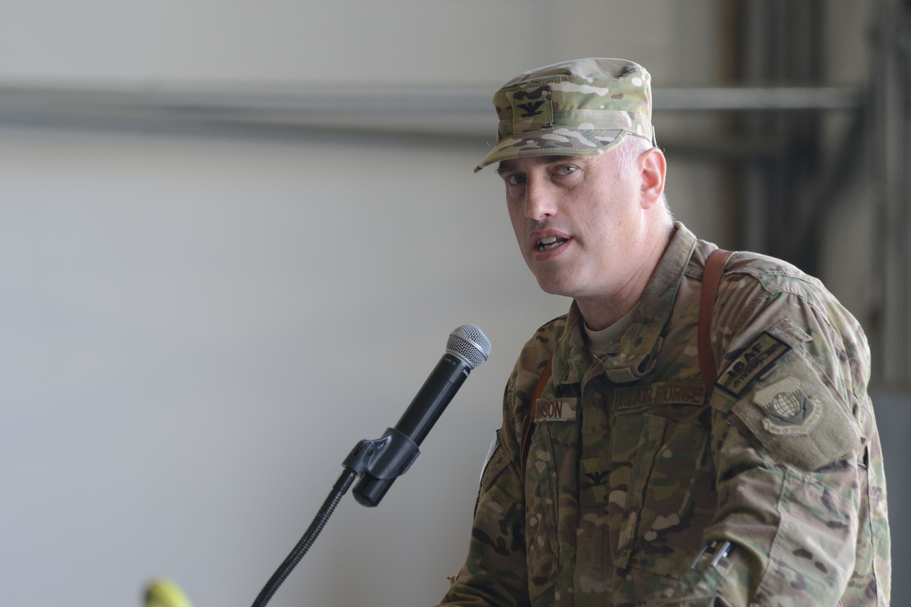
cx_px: 475
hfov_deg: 4.9
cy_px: 361
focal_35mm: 418
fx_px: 10577
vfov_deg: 3.3
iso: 900
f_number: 5.3
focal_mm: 330
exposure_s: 1/200
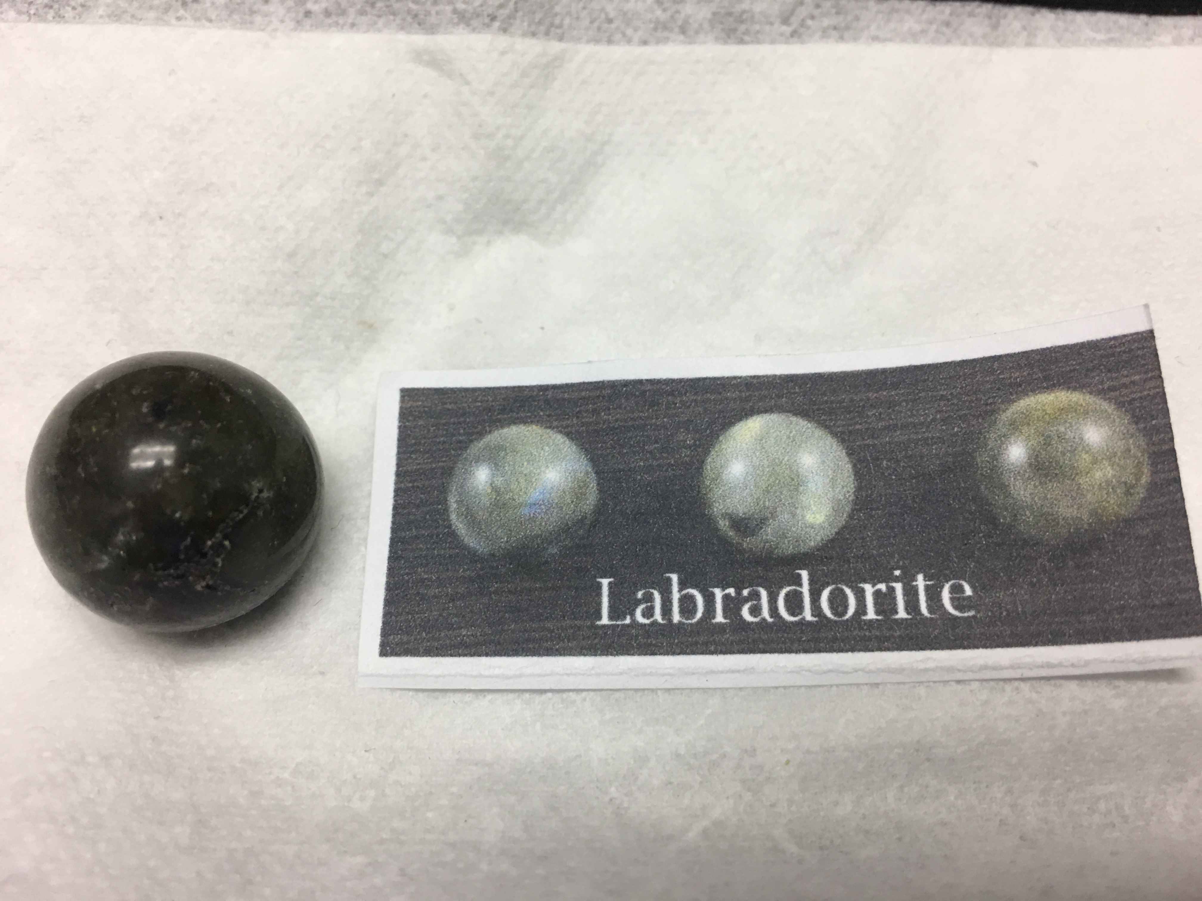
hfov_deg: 61.7
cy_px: 450
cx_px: 601
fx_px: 1007
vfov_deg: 48.2
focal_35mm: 29
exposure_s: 1/30
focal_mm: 4.15
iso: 32
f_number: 2.2
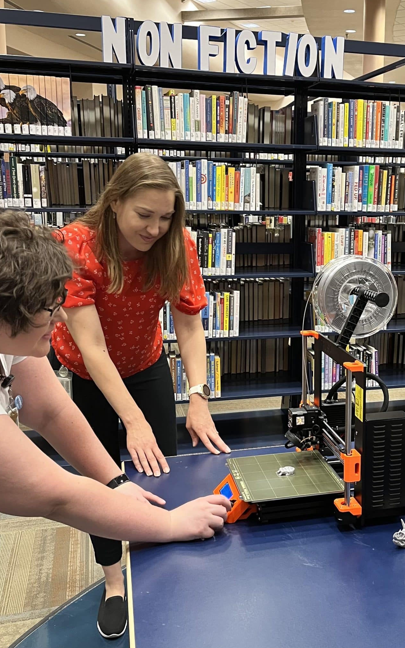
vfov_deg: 66.5
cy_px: 323
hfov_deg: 44.5
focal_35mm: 28
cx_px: 208
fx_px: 494
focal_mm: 5.1
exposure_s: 1/60
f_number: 1.6
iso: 200
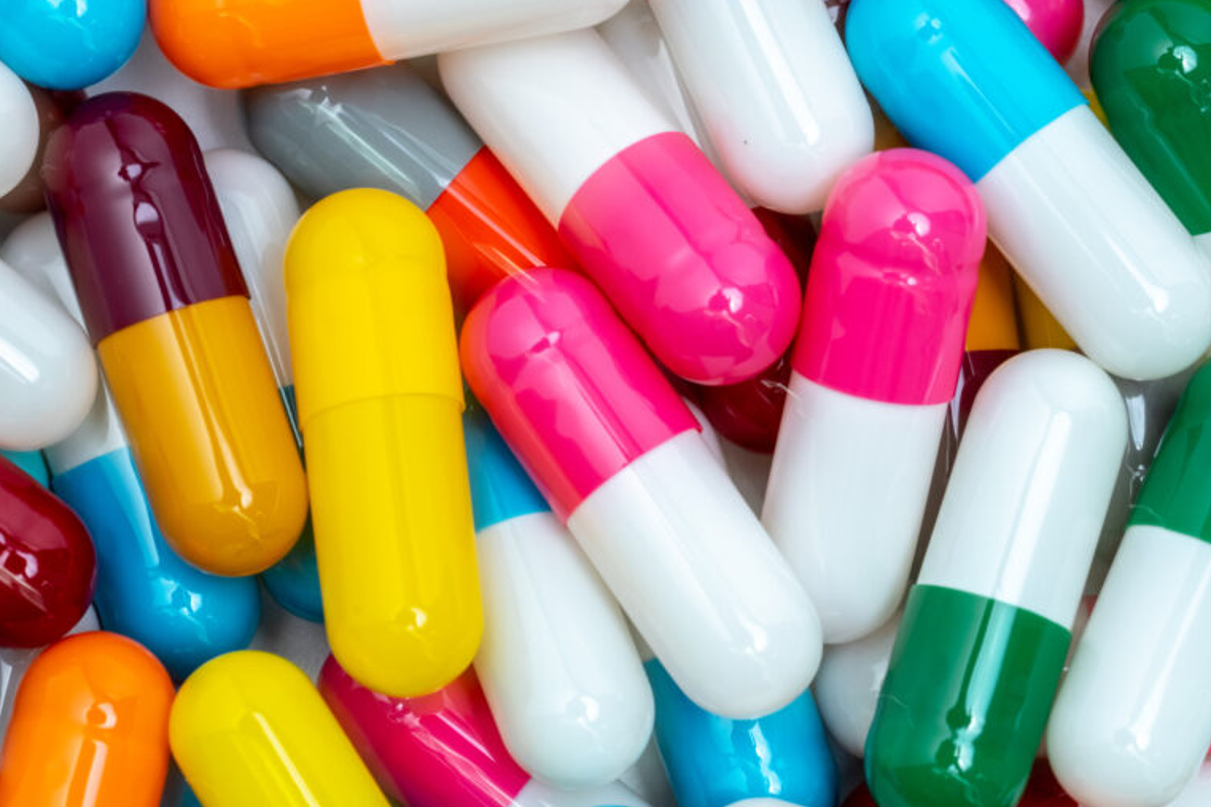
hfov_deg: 14.4
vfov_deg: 9.6
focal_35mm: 142
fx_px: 4775
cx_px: 512
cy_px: 183
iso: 200
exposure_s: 1/3
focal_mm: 90
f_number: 11
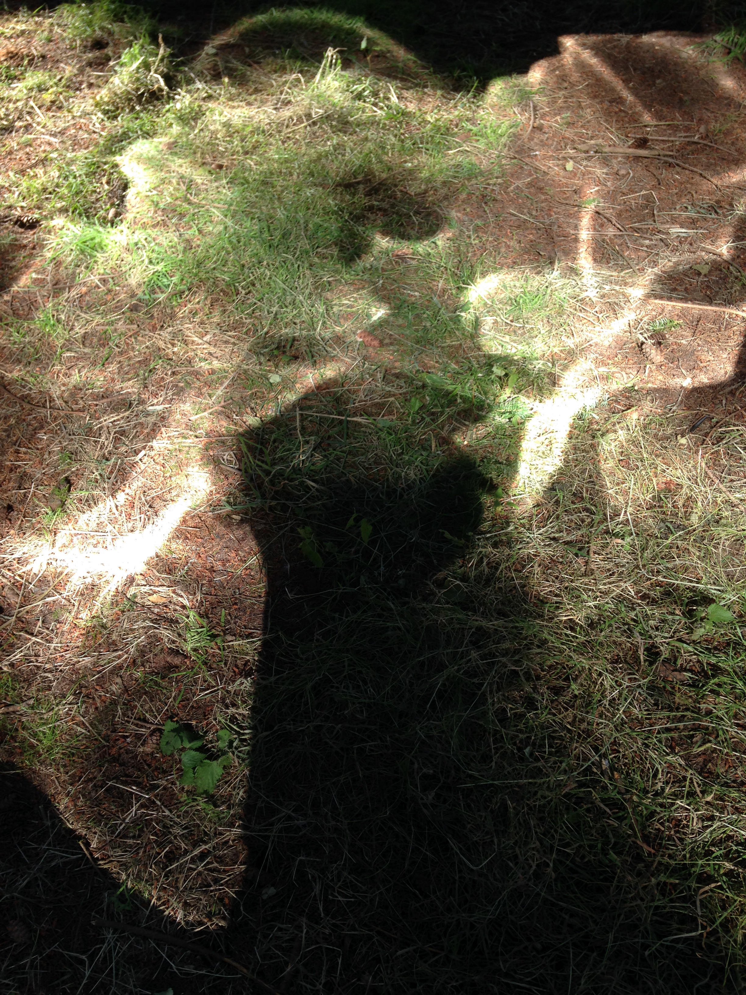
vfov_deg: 55.4
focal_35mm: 33
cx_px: 373
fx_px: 948
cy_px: 498
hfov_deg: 42.9
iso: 50
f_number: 2.4
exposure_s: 1/234
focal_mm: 4.12
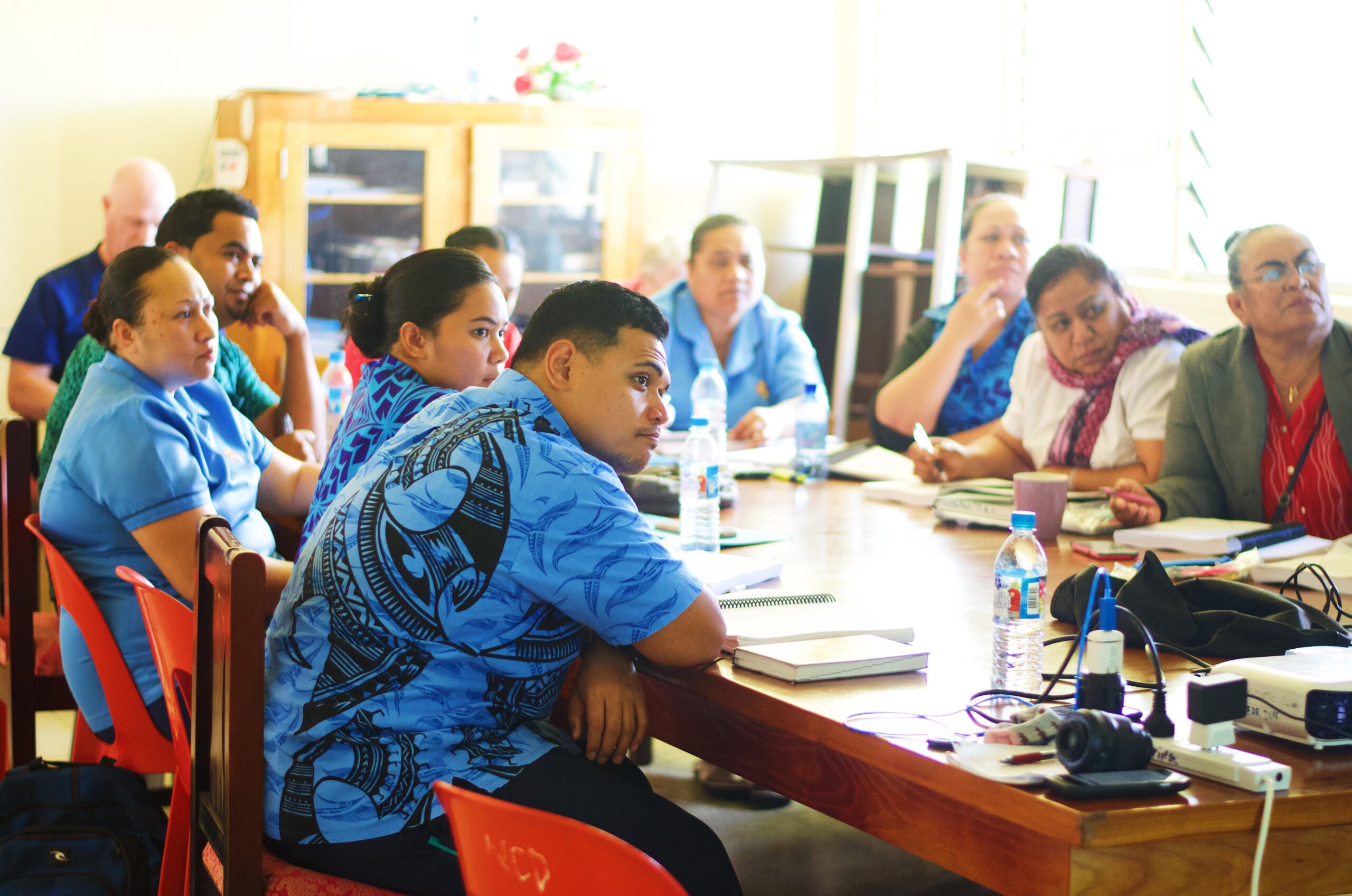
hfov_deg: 27.0
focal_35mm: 75
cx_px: 676
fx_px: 2811
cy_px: 448
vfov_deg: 18.1
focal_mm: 50
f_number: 2
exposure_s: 1/200
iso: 1600
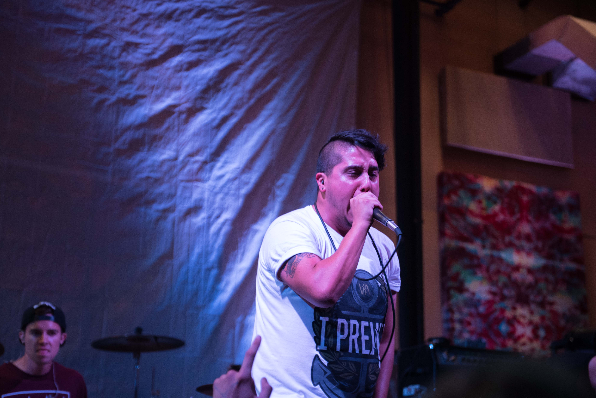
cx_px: 299
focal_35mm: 76
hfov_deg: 26.6
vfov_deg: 18.0
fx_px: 1259
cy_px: 209
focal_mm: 70
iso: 1800
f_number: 2.8
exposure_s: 1/125
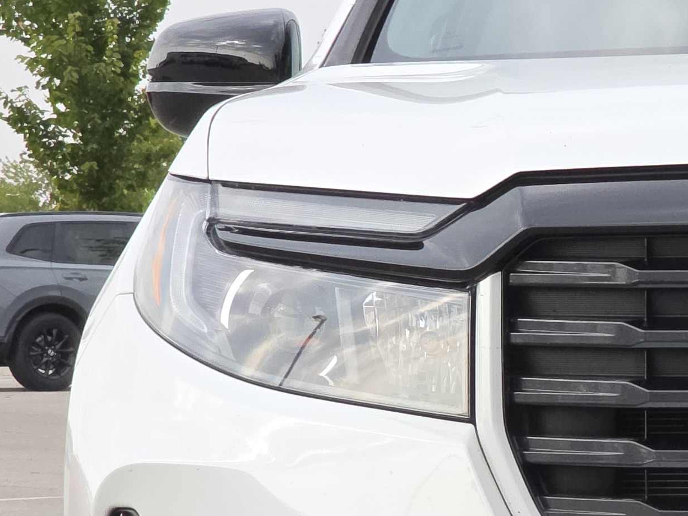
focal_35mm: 225
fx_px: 4471
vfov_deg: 6.6
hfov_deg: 8.6
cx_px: 994
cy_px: 437
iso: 50
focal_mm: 7.9
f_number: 2.4
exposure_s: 1/449
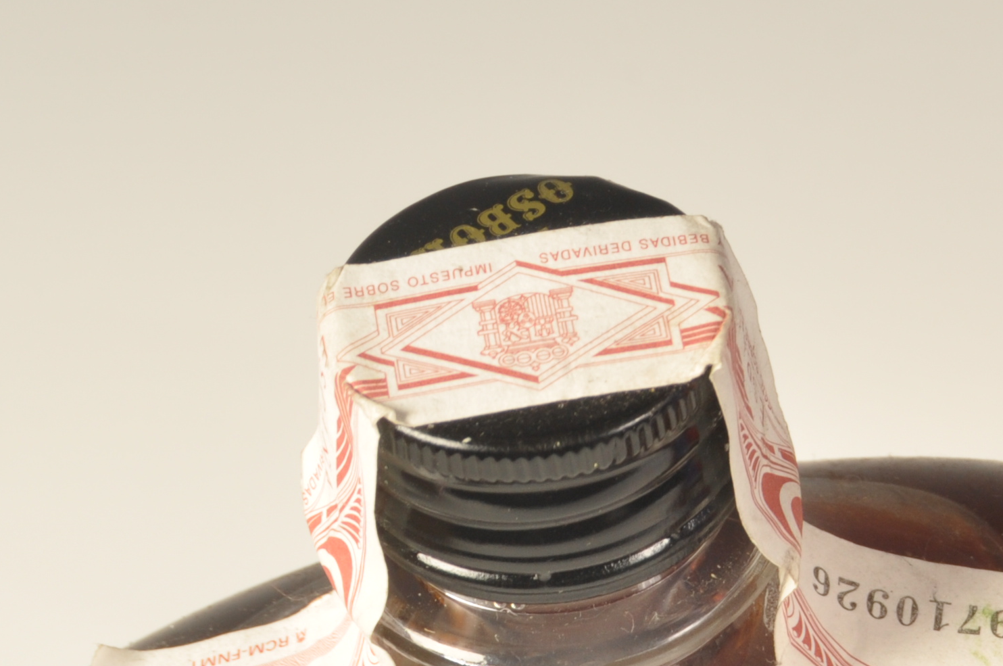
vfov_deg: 5.7
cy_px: 863
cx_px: 1311
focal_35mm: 238
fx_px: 6634
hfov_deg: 8.5
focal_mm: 55
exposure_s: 1/125
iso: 250
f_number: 8
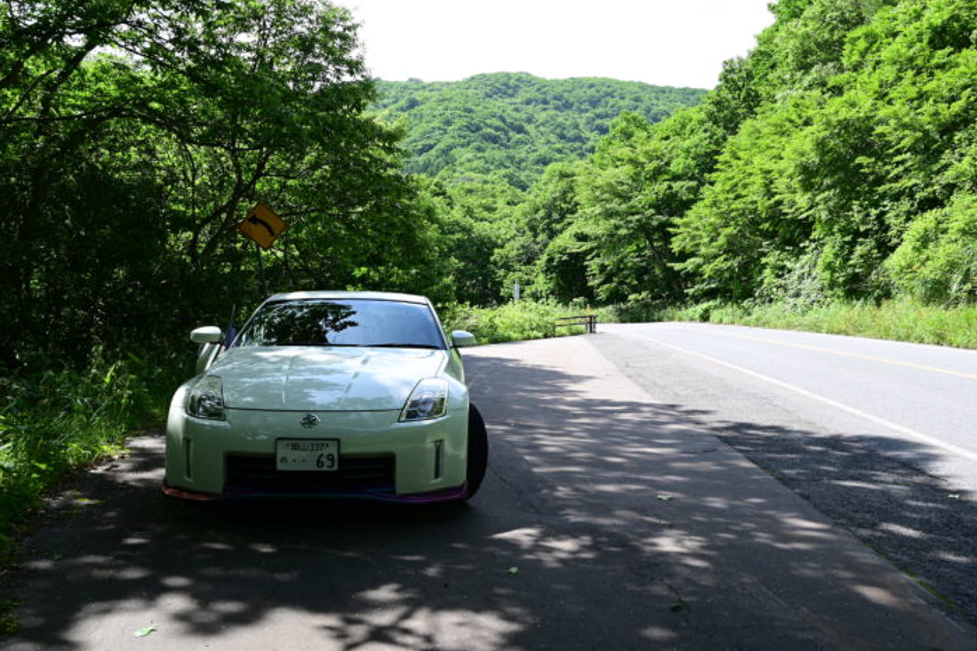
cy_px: 317
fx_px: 950
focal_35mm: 35
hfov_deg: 54.4
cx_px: 487
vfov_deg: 37.8
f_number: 8
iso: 100
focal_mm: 34
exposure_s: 1/80
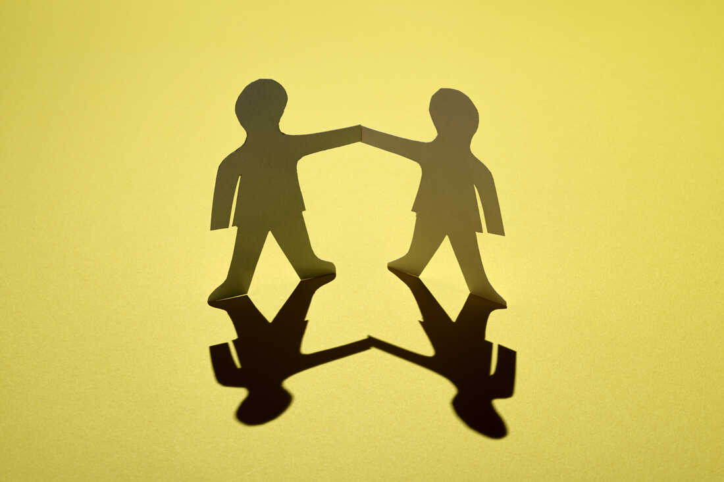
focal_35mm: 60
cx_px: 362
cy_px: 241
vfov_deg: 22.6
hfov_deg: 33.4
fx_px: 1206
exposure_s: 1/160
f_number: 11
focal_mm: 60
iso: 50
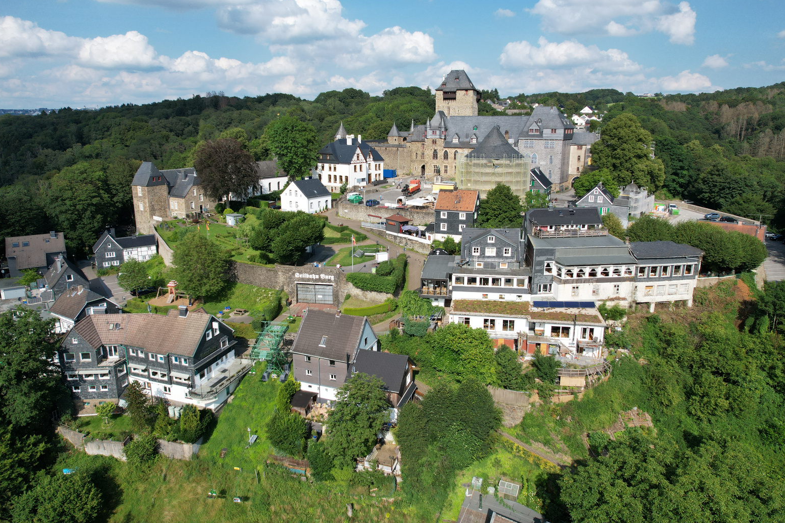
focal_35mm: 23
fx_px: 501
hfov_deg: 76.1
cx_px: 397
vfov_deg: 55.1
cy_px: 251
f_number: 2.8
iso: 130
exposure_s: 1/2500
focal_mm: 8.38
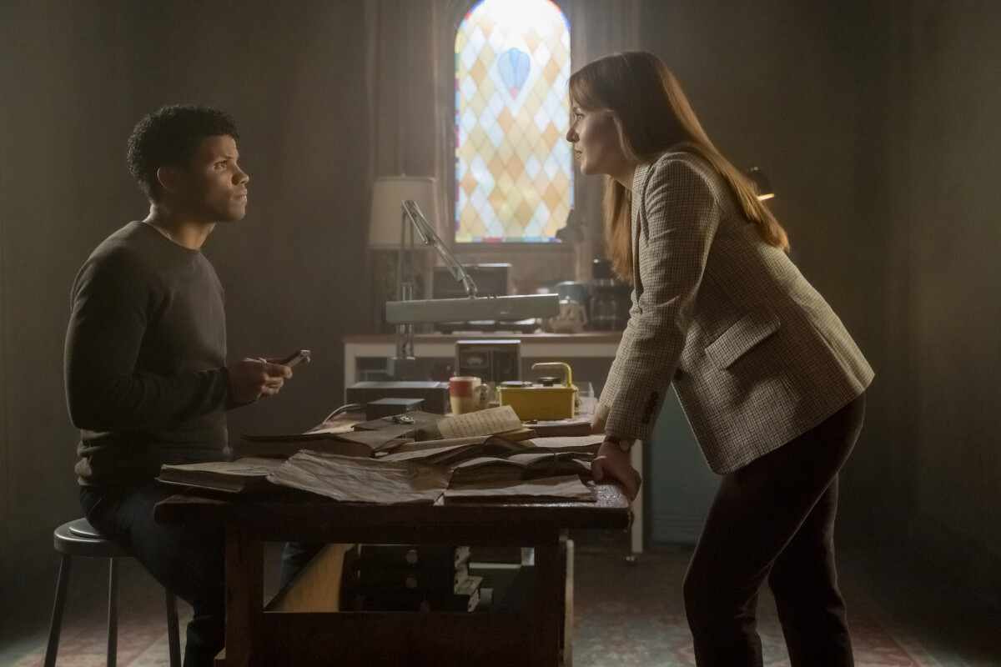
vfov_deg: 32.6
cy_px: 334
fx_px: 1140
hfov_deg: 47.4
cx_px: 500
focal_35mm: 41
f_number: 2.8
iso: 6400
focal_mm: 41
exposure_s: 1/200
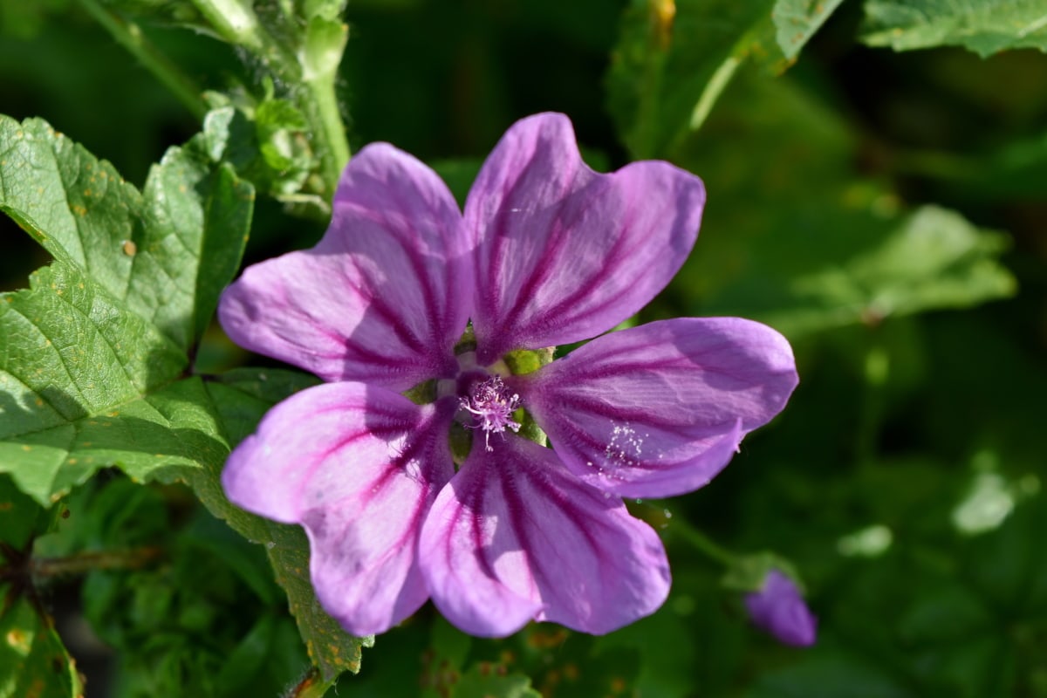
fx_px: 2399
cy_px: 349
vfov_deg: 16.6
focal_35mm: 82
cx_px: 524
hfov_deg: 24.6
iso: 100
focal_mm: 55
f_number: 10
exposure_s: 1/100
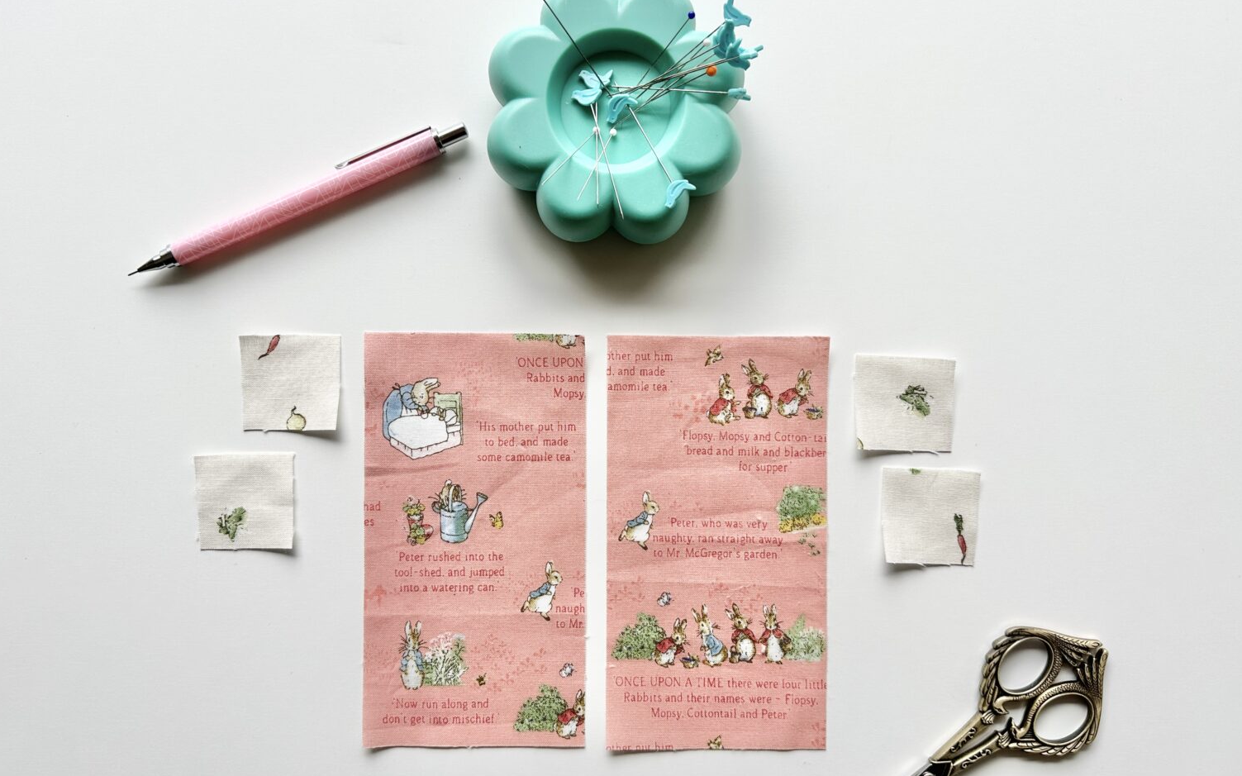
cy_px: 388
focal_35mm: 26
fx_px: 880
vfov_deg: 47.6
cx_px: 611
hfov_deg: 70.4
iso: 64
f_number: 1.78
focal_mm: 6.86
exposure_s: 1/121
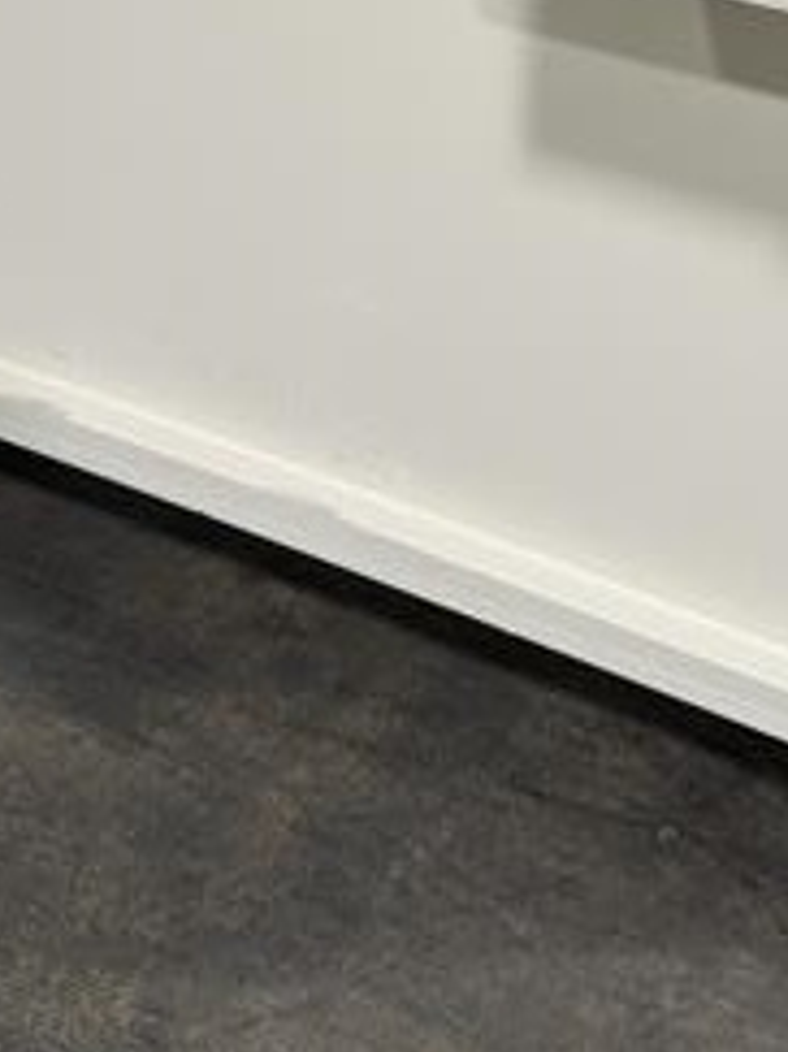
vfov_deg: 26.9
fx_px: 2005
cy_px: -115
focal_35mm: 66
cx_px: 576
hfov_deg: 22.1
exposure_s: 1/62
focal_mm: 6.76
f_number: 1.78
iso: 200
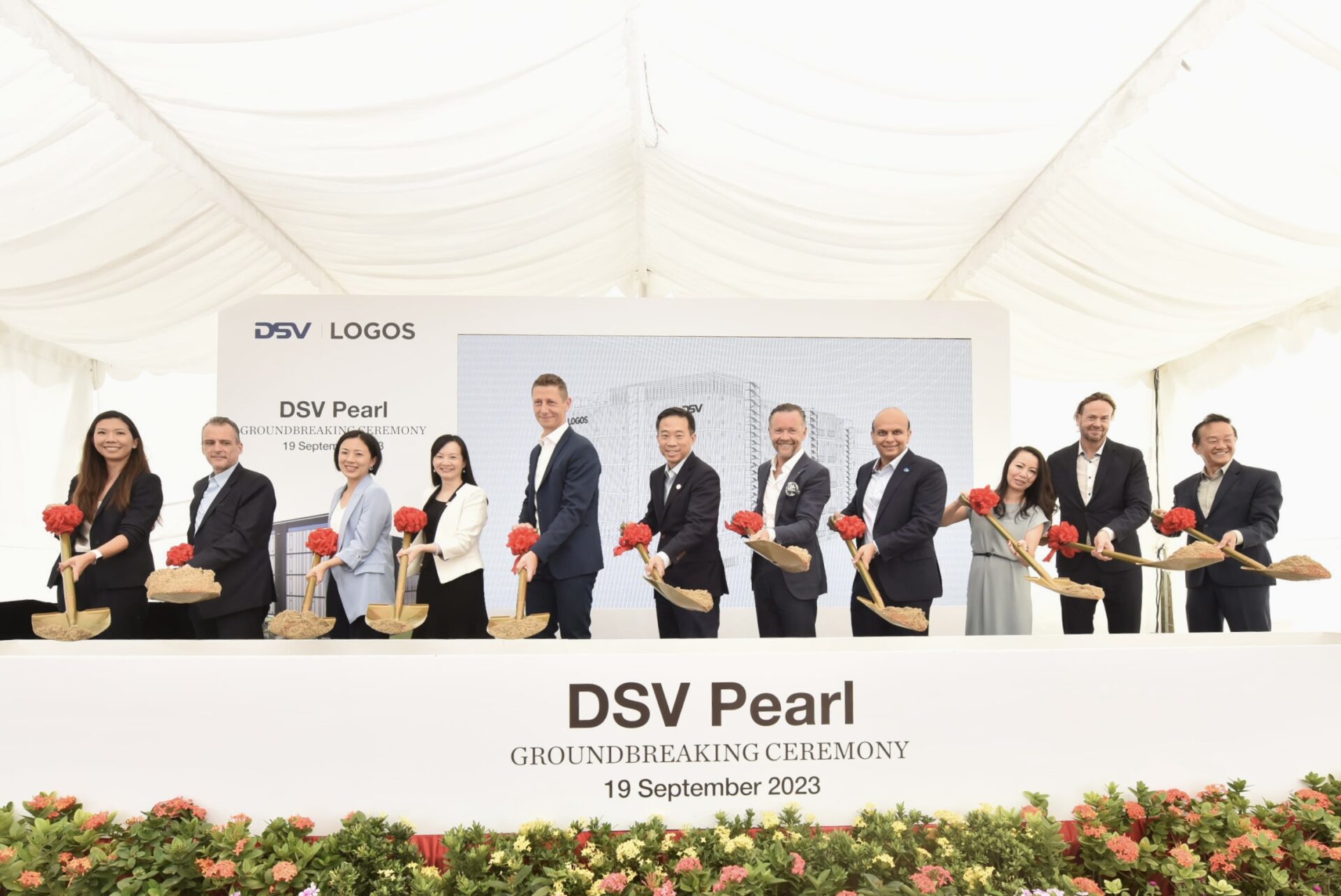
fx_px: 522
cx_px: 670
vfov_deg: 81.3
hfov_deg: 104.2
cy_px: 448
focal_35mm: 14
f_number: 8
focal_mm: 14
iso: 1000
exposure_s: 1/200
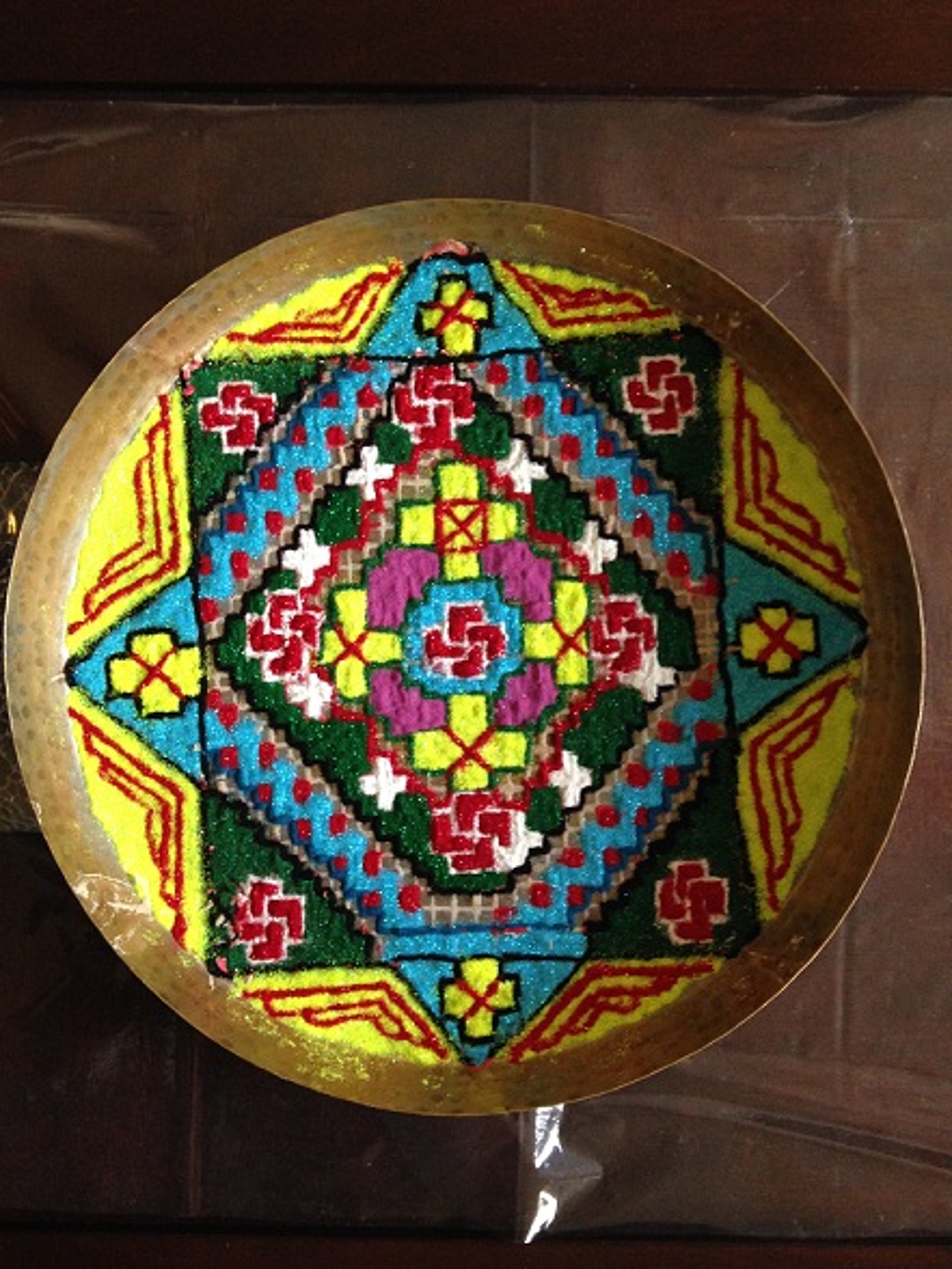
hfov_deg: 42.9
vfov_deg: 55.4
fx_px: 1210
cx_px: 476
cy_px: 634
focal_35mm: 33
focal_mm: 4.12
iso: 200
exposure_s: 1/20
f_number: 2.4
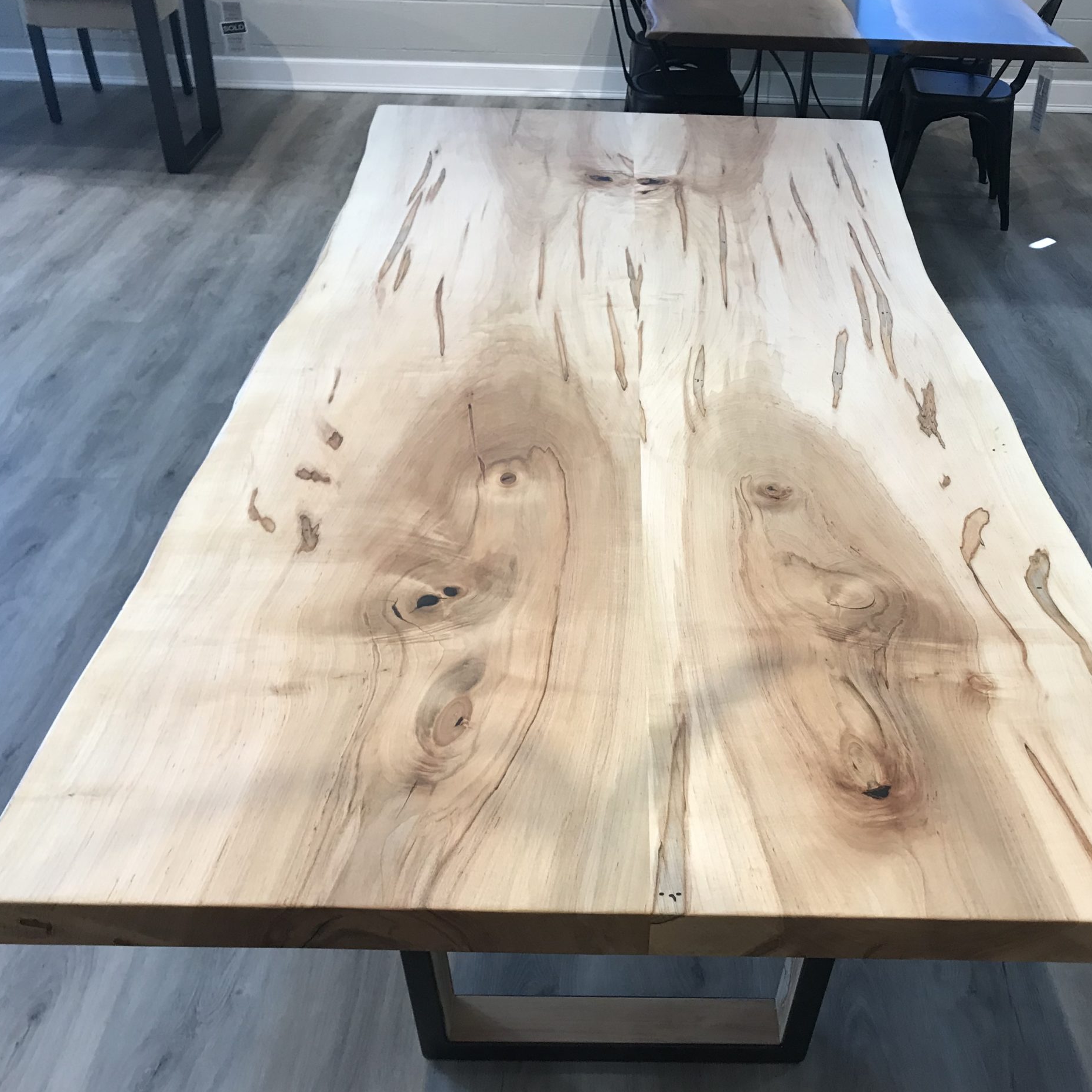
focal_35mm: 34
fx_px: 1213
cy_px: 538
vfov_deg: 48.4
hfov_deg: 48.3
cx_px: 634
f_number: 1.8
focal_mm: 3.99
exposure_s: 1/40
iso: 25
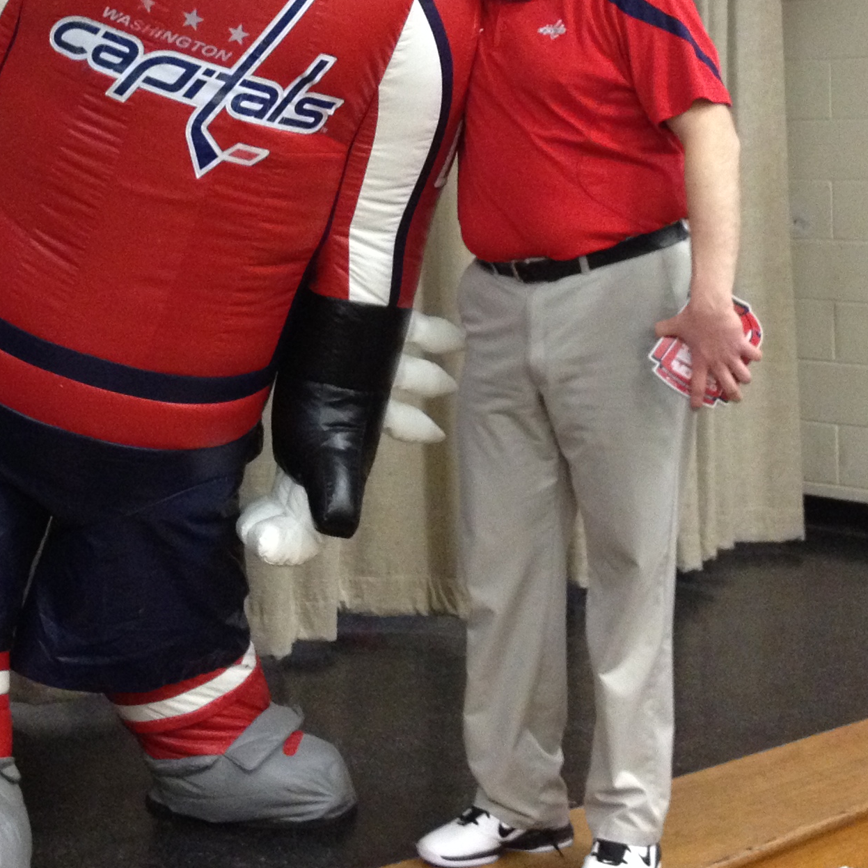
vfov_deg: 20.9
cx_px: 370
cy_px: 90
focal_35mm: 81
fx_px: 2298
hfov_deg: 21.4
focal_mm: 4.28
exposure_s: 1/20
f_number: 2.4
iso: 250
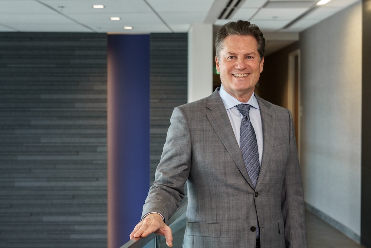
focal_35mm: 75
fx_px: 773
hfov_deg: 27.0
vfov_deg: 18.2
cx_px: 186
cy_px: 124
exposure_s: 1/160
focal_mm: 50
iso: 1000
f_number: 4
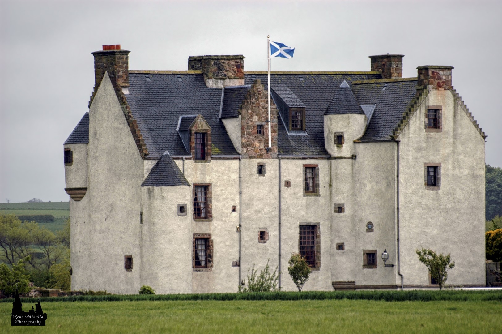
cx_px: 251
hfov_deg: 5.1
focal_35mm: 405
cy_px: 167
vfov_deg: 3.4
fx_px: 5643
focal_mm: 270
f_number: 5.6
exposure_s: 1/640
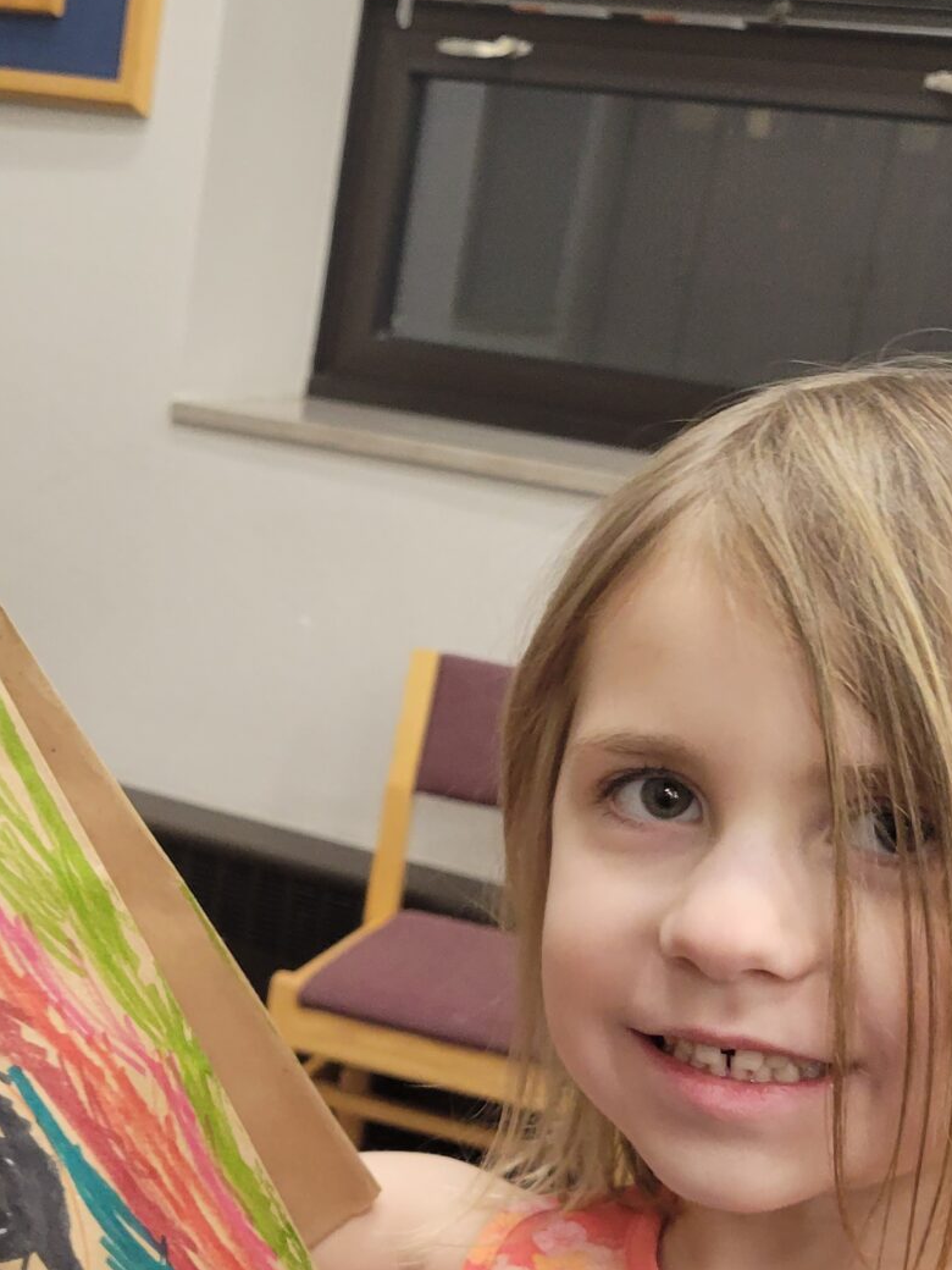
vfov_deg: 30.1
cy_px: 802
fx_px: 2347
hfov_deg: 22.5
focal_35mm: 64
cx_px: 155
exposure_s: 1/40
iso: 160
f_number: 1.8
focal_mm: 5.4
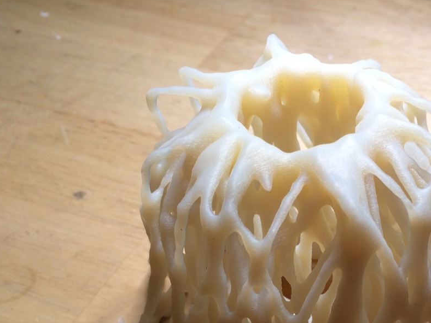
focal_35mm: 53
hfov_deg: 35.3
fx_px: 660
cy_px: 291
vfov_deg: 26.6
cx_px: 326
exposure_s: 1/60
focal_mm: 4.15
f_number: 2.2
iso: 40
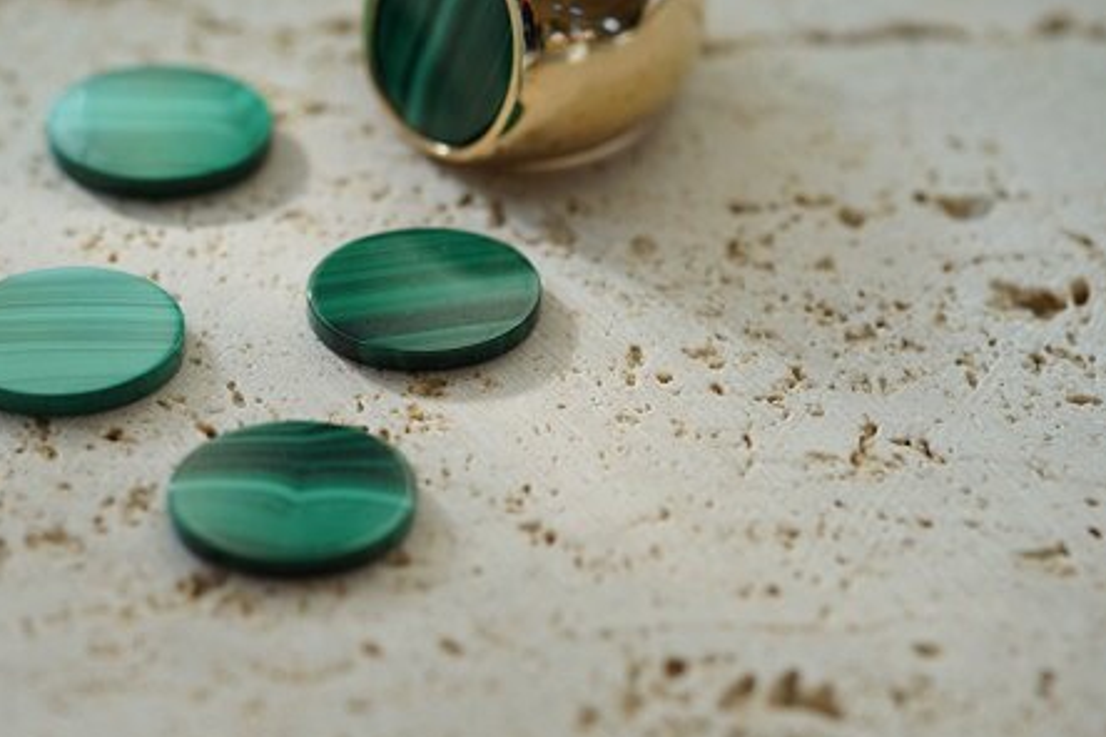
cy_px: 326
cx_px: 346
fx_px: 2212
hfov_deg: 27.9
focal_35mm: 72
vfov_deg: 18.9
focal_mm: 50
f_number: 4.5
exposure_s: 1/80
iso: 100
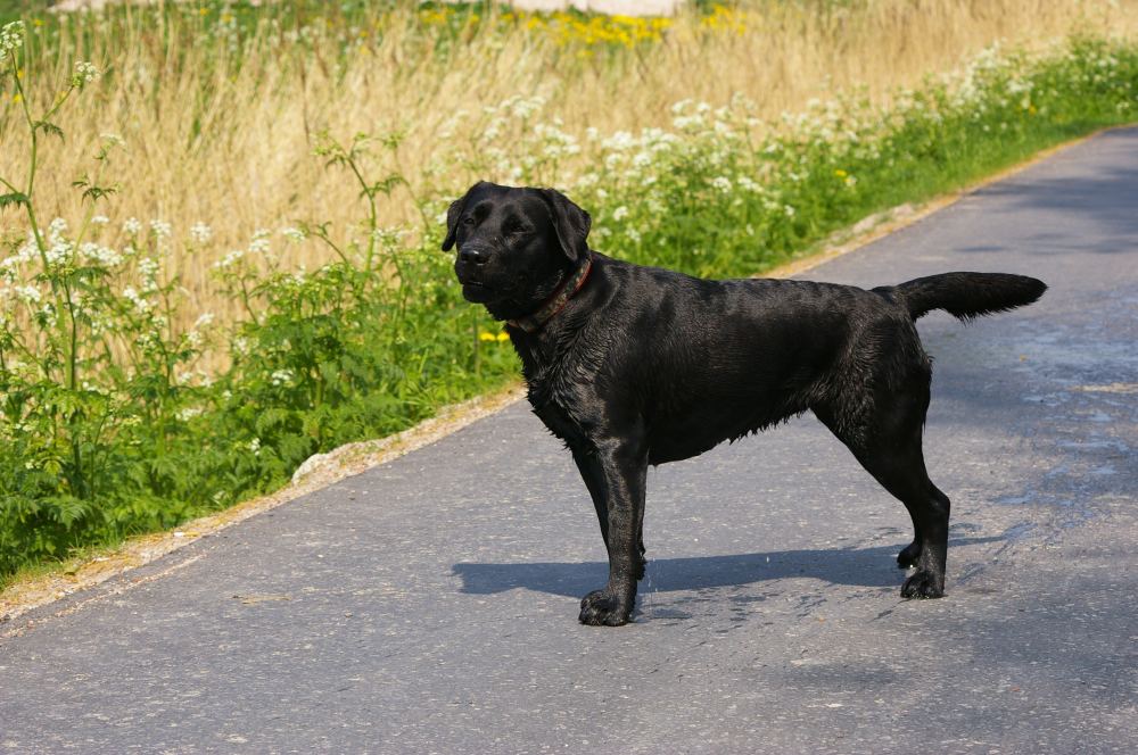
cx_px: 569
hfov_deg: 19.5
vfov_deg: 13.0
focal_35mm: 105
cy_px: 378
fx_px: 3315
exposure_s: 1/350
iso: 200
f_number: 8
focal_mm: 70
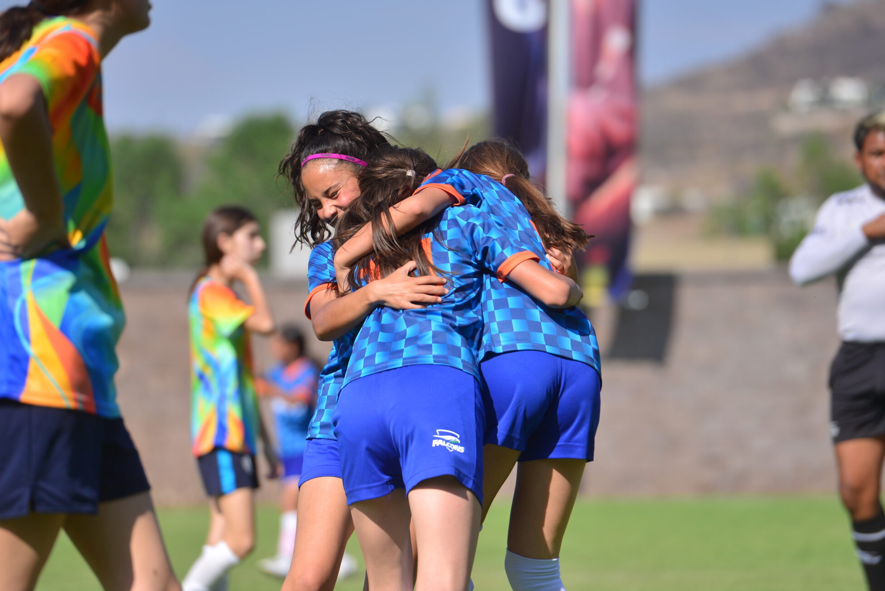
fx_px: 5189
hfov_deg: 9.7
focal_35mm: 211
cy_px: 281
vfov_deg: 6.5
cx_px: 444
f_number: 2.8
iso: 125
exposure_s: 1/2500
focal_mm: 200
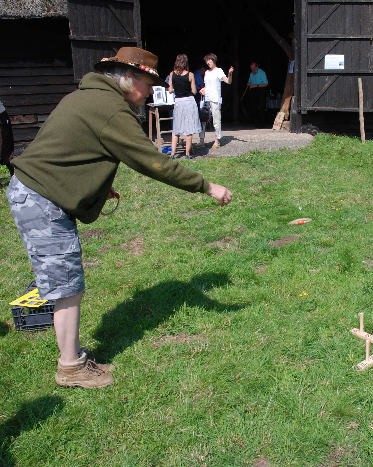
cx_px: 275
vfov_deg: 47.9
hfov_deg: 38.3
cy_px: 233
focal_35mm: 38
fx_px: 524
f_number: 8
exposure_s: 1/250
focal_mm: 18
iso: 125
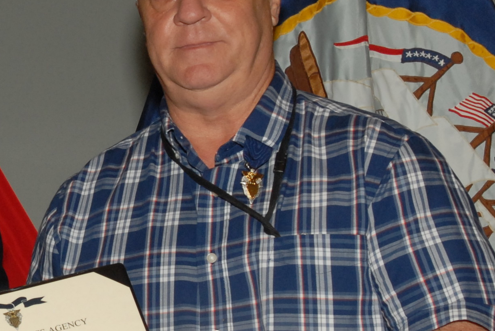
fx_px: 1707
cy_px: 199
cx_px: -47
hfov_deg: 16.0
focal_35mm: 124
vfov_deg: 11.1
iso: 400
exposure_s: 1/80
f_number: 7.1
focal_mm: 26
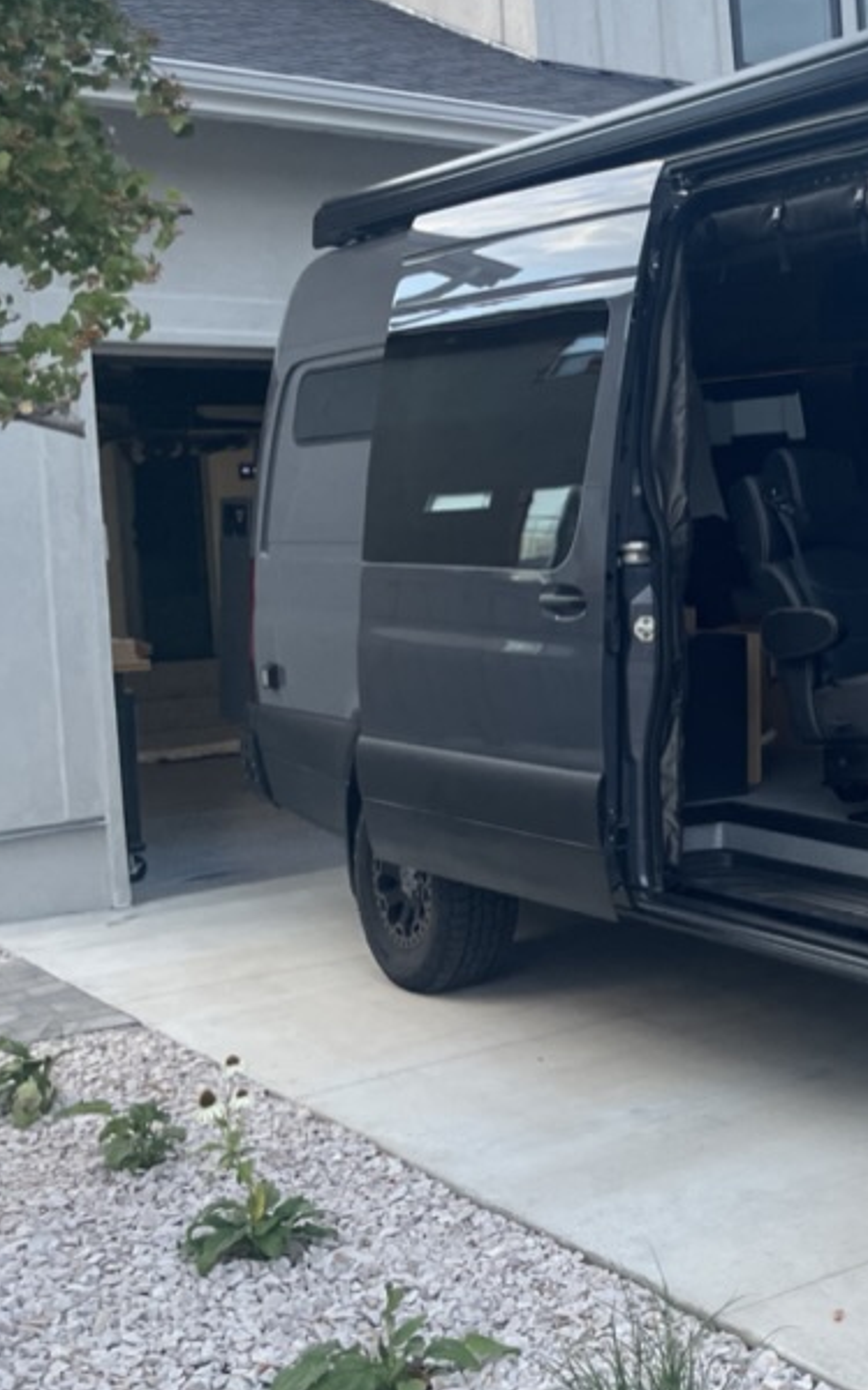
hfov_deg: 24.2
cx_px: 1111
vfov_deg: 42.6
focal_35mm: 47
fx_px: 1781
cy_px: 598
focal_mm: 4.2
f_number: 1.6
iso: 125
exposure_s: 1/101
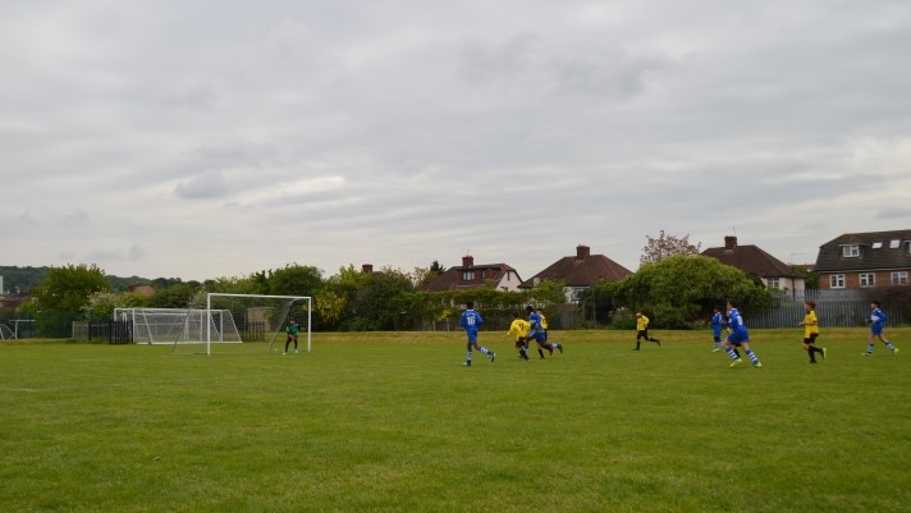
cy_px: 278
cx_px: 453
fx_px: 846
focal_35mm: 35
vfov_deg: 33.7
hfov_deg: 56.6
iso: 400
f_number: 7.1
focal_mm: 22
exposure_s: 1/2000
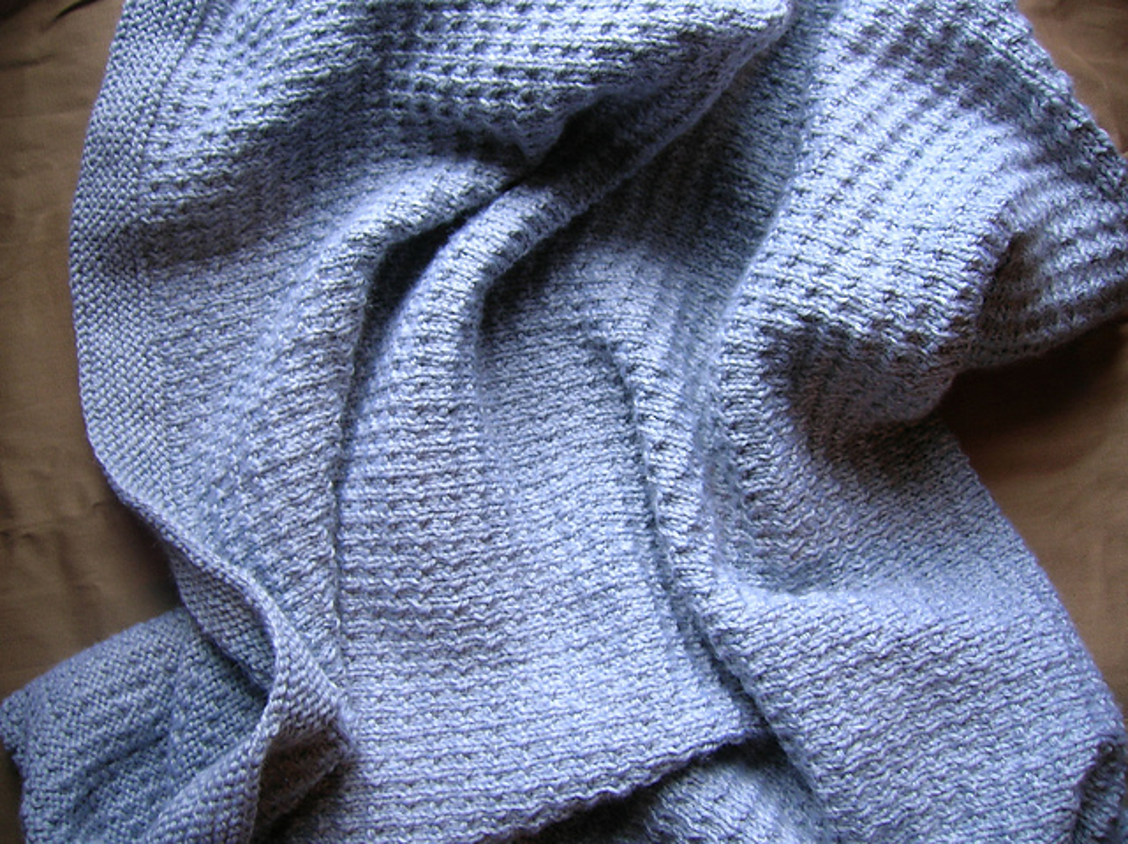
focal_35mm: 34
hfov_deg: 54.0
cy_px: 422
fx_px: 1107
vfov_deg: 41.7
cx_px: 564
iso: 50
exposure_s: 1/8
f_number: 2.9
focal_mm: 5.7
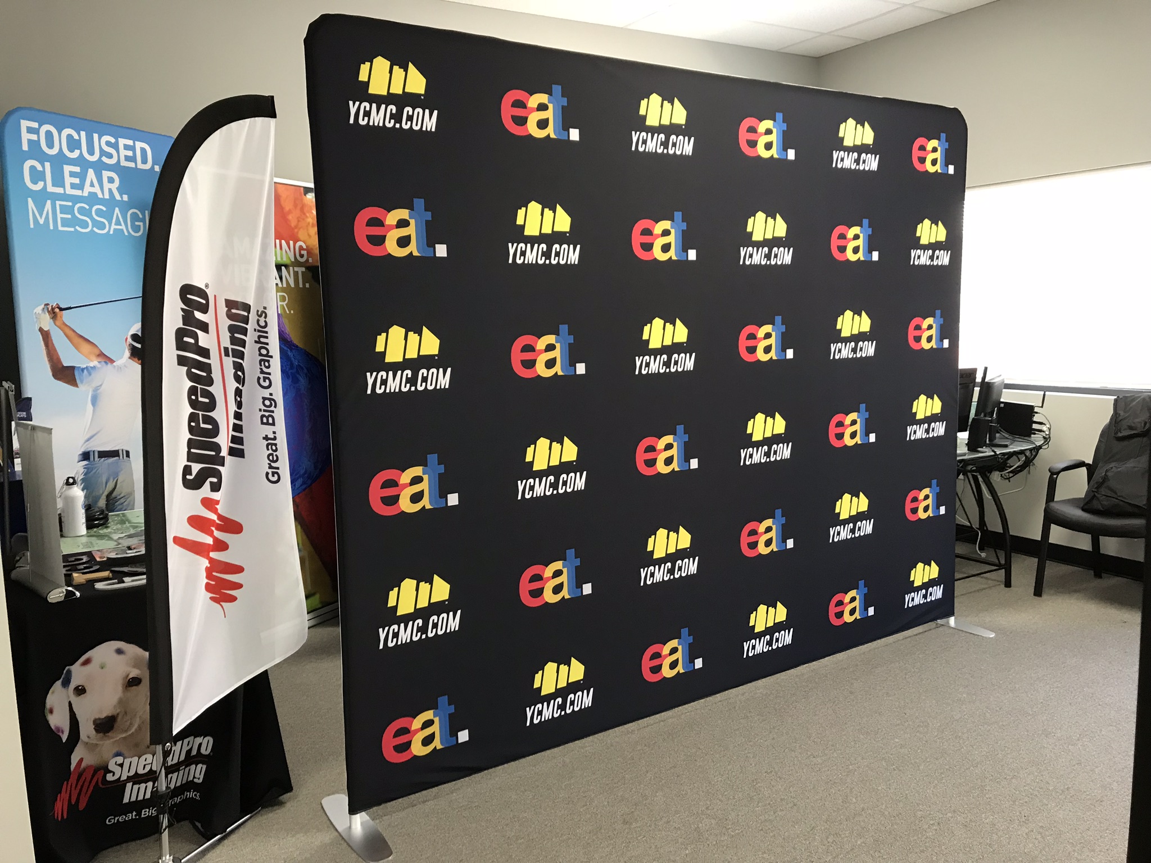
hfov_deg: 63.4
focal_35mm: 28
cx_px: 576
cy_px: 432
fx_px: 931
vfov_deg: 49.7
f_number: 1.8
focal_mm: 3.99
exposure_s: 1/15
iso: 40
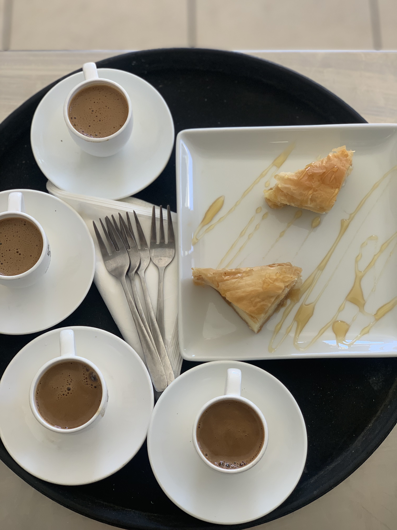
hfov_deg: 28.0
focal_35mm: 52
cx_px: 198
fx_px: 795
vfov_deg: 36.8
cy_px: 265
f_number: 2.4
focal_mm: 6
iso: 50
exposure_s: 1/122
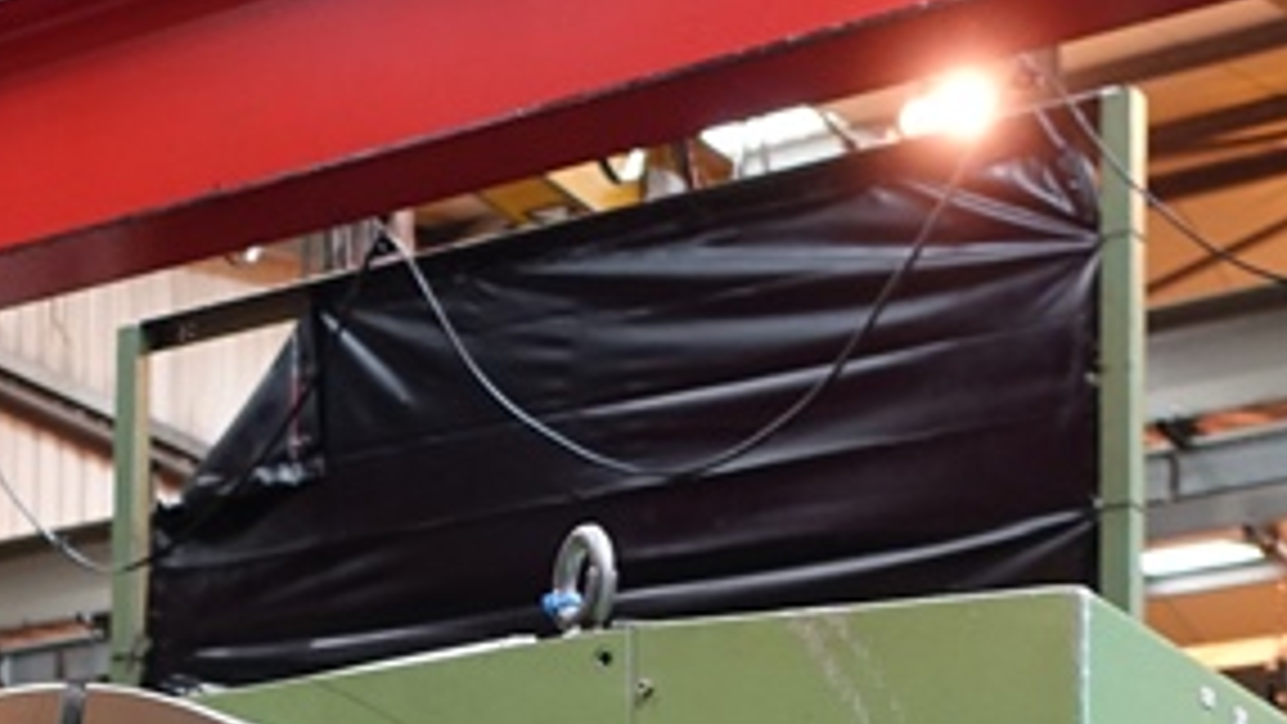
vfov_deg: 12.5
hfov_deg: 23.3
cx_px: 238
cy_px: 1203
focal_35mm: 90
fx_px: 3072
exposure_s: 1/30
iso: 320
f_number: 1.8
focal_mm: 8.8
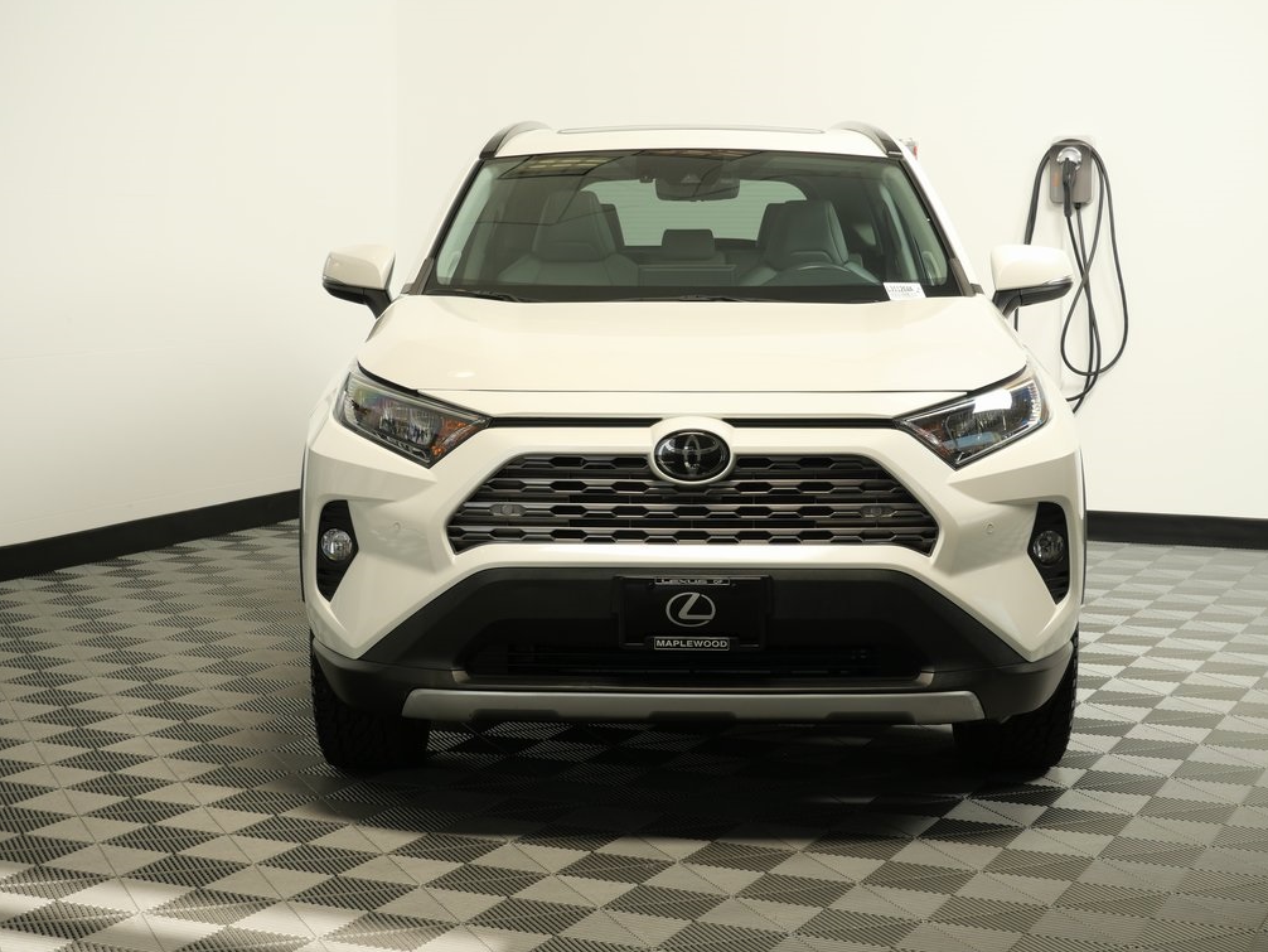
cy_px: 469
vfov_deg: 25.7
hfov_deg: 33.8
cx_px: 639
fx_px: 2088
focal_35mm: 57
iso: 250
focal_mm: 28
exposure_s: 1/200
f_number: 5.6
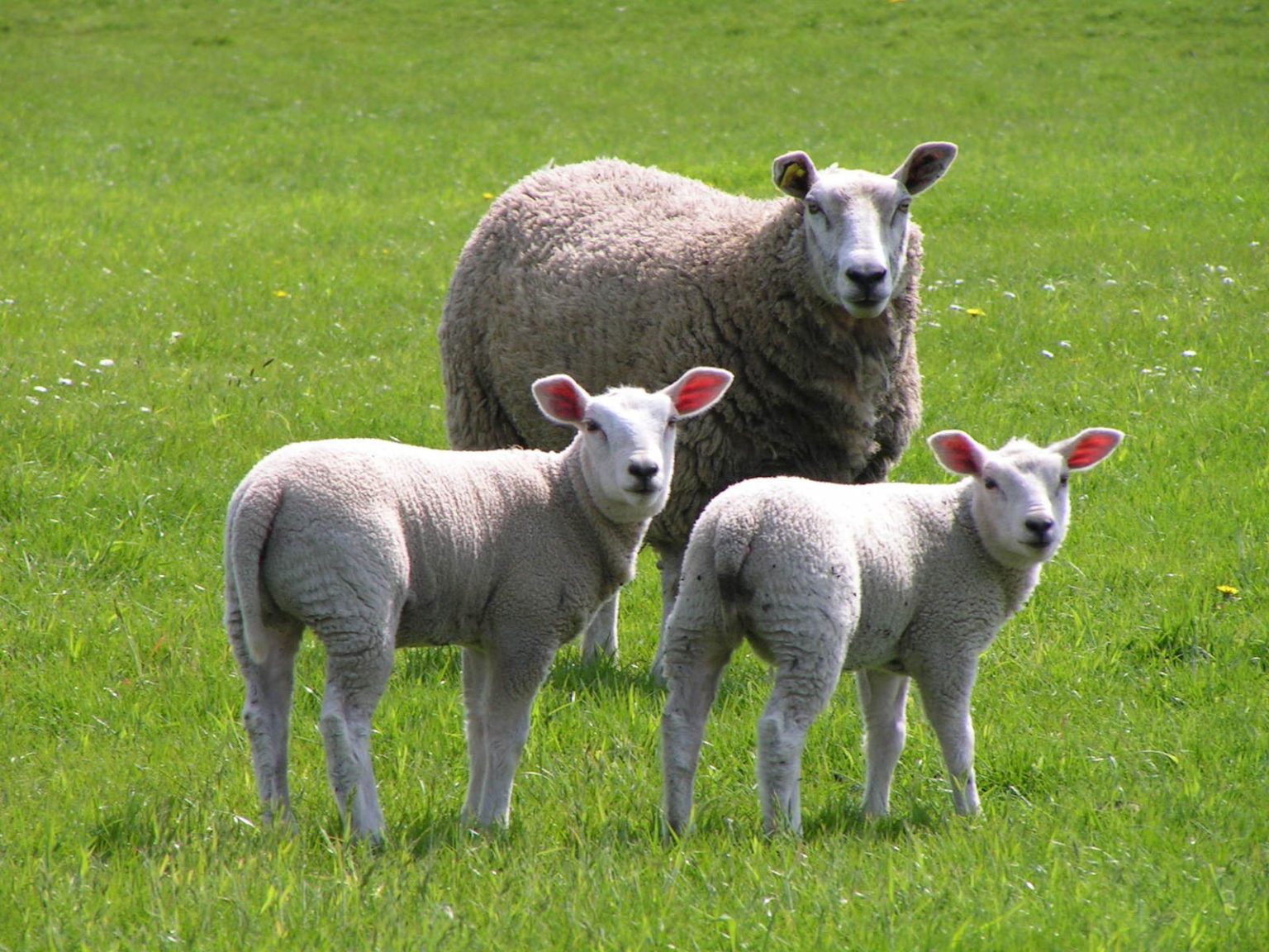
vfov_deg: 3.9
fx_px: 13931
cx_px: 634
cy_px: 476
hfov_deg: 5.2
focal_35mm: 380
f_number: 4
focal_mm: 63
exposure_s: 1/400
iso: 50
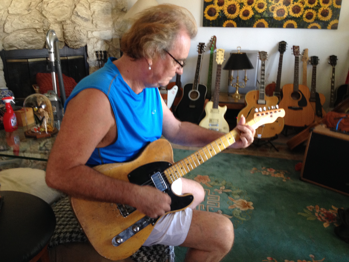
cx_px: 174
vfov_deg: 40.7
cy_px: 131
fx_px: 353
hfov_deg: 52.6
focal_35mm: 35
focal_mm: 4.28
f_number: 2.4
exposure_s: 1/20
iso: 125
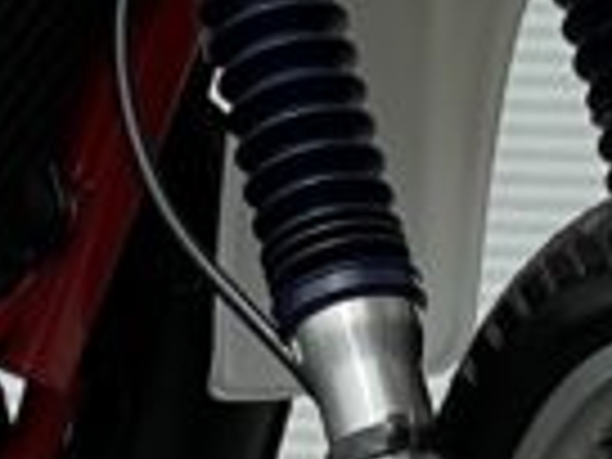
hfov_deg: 4.8
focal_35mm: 408
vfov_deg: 3.6
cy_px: 423
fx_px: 7213
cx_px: -110
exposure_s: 1/1712
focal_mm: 6
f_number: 2
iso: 25
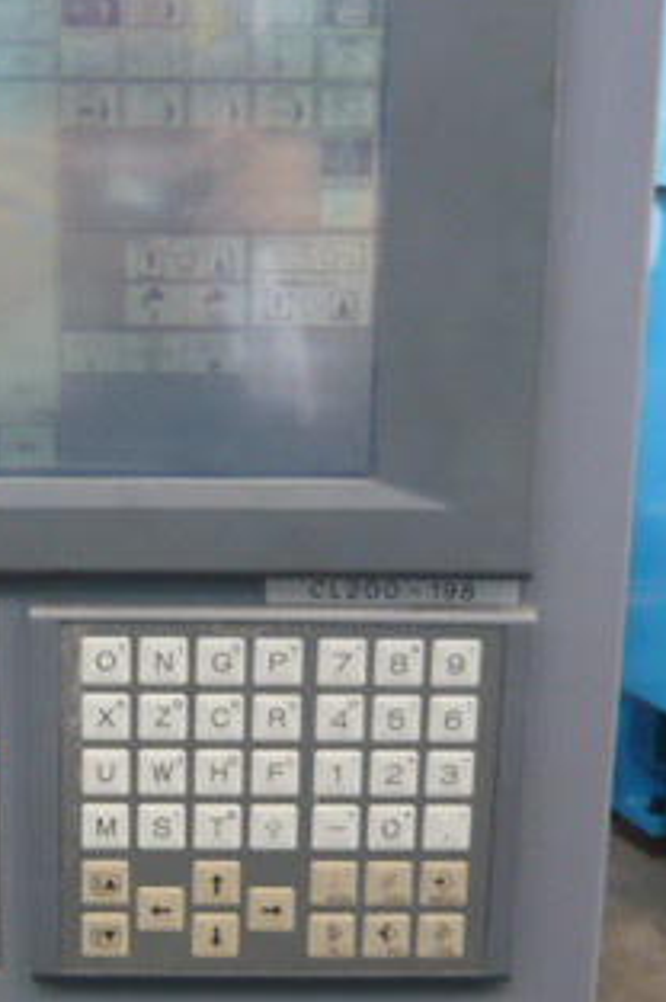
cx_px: 112
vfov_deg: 30.0
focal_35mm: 66
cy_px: 752
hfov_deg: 20.3
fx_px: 1835
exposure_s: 1/8
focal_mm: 4.6
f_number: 2.8
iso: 200
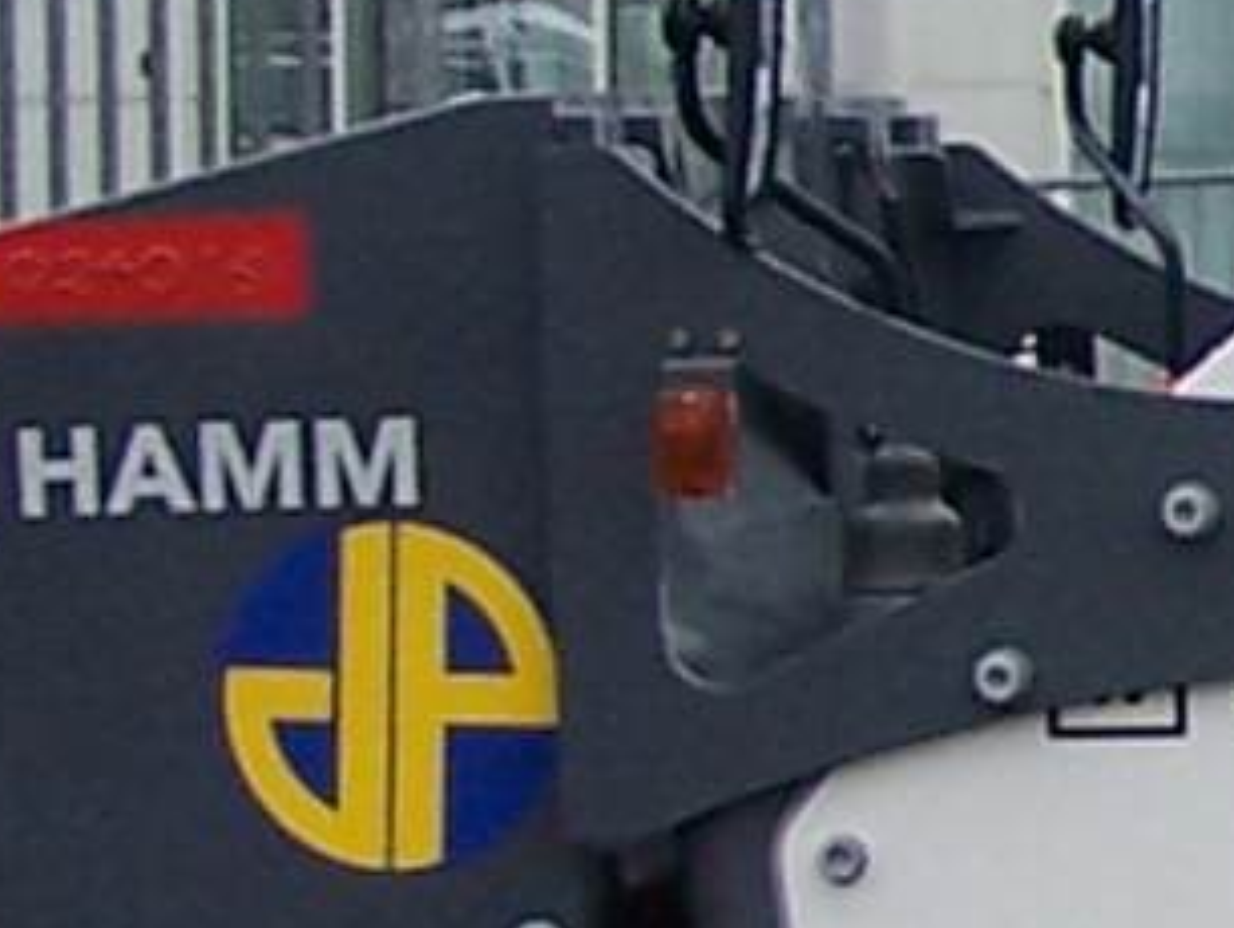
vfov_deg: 4.9
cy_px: 198
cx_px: 3166
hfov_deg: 6.2
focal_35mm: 301
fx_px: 10739
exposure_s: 1/350
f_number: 2.8
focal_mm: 6.7
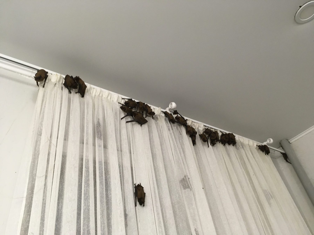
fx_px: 263
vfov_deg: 48.2
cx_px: 157
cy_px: 118
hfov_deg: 61.7
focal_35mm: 29
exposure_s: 1/33
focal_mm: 4.15
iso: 125
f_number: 2.2
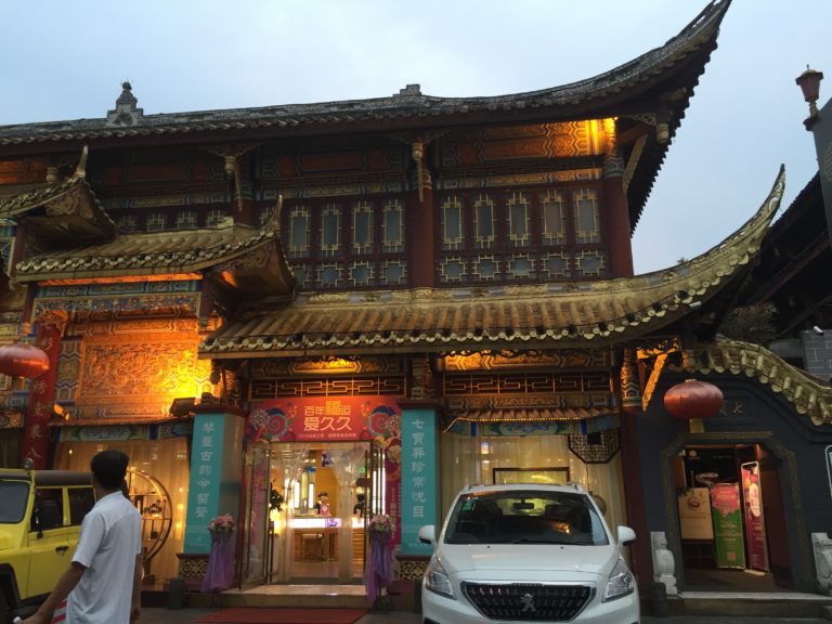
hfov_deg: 61.7
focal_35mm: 29
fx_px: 697
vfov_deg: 48.2
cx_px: 416
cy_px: 312
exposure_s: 1/33
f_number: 2.2
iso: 50
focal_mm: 4.15
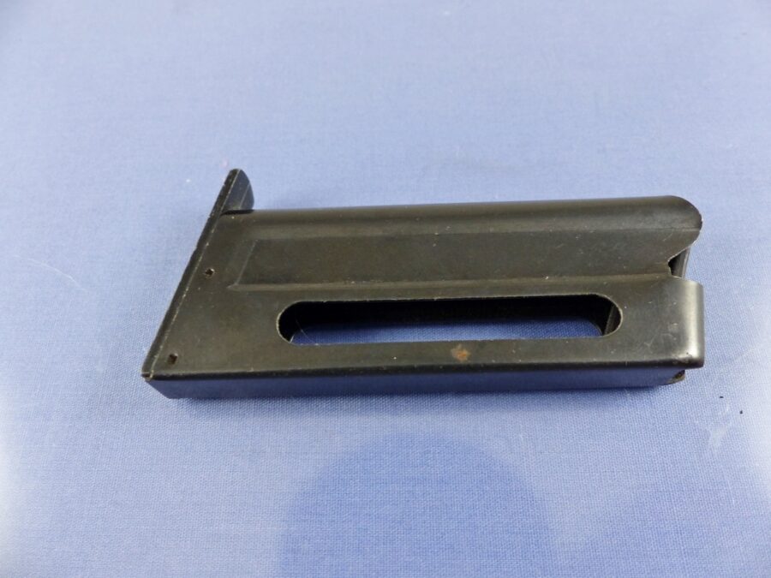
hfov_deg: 69.4
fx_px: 557
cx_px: 386
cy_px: 289
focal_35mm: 25
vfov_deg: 54.9
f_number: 2.8
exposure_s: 1/60
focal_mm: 4.5
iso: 200
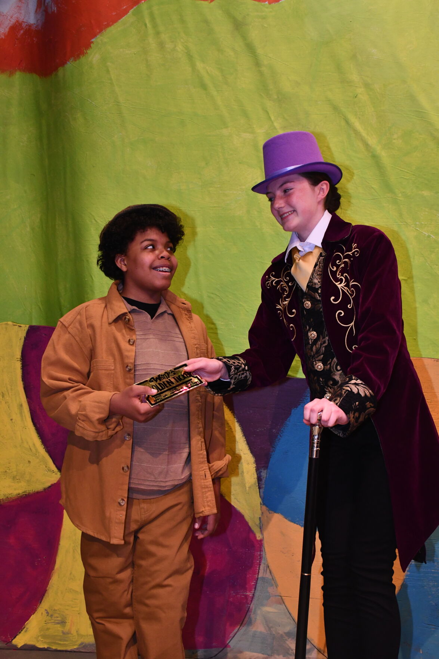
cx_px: 220
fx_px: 878
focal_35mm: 48
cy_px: 330
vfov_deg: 41.1
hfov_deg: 28.1
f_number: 5
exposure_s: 1/160
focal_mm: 32
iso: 1800
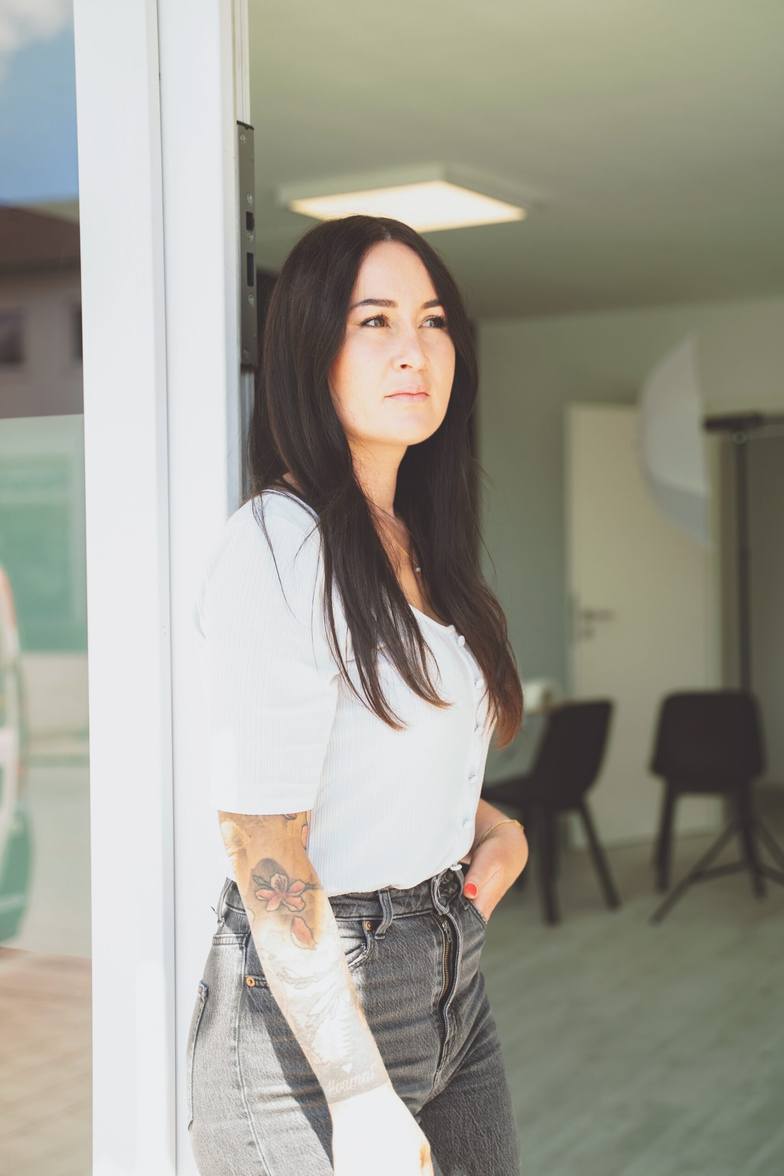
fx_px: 1633
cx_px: 392
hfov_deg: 27.0
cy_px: 588
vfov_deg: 39.6
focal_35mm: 50
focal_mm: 50
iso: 500
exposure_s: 1/125
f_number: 2.8
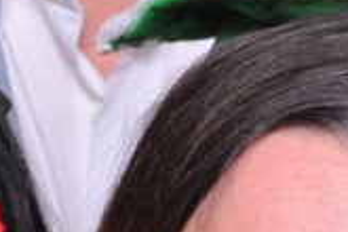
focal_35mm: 285
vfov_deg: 4.8
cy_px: -155
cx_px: 74
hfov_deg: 7.2
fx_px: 2755
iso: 400
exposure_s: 1/200
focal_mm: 32
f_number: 8
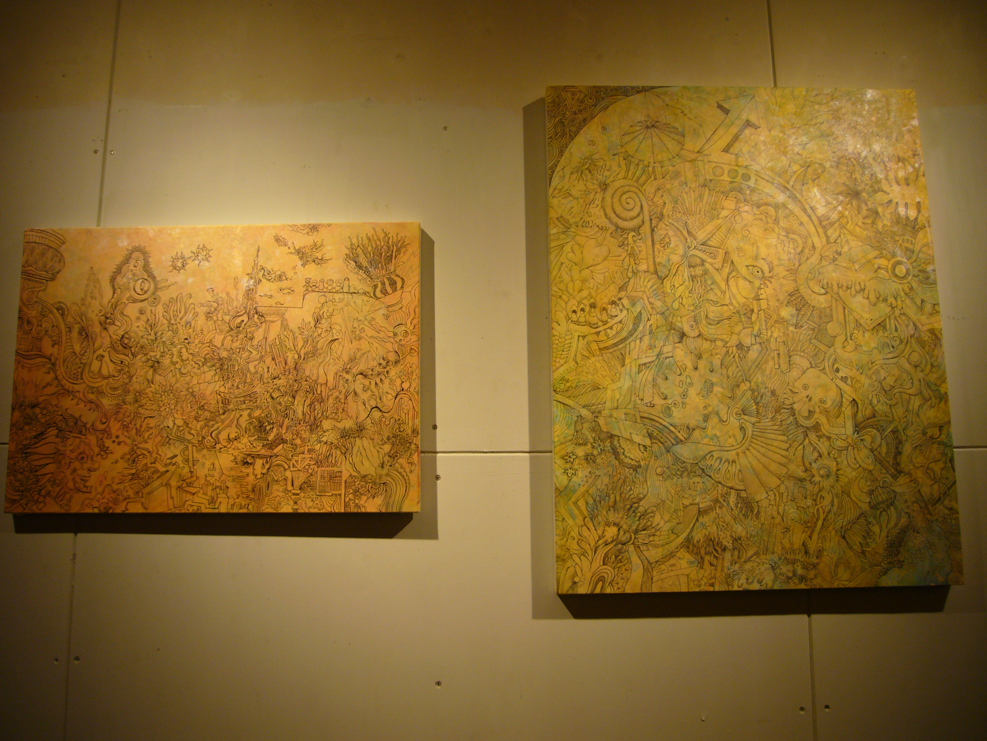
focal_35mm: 28
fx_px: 798
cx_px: 494
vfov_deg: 49.7
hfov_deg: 63.4
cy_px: 370
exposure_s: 1/30
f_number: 2.8
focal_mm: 4.6
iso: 80
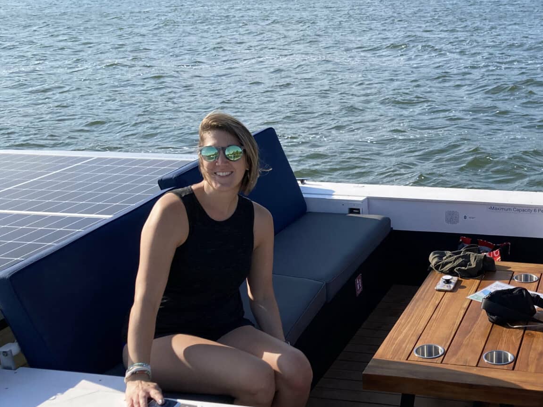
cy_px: 255
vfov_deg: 29.0
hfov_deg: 36.5
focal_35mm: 50
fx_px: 784
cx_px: 454
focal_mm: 4
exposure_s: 1/1453
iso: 20
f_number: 1.8
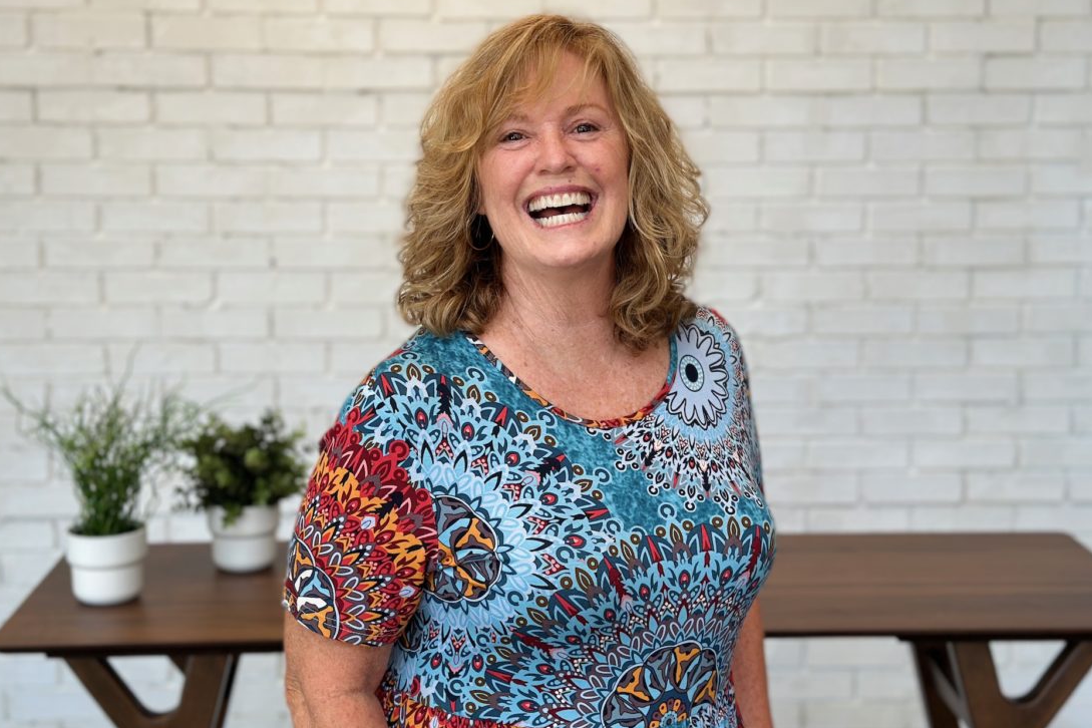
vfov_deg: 24.6
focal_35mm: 55
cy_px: 346
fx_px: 1668
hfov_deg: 36.2
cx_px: 560
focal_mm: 6.86
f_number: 1.78
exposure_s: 1/60
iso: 64
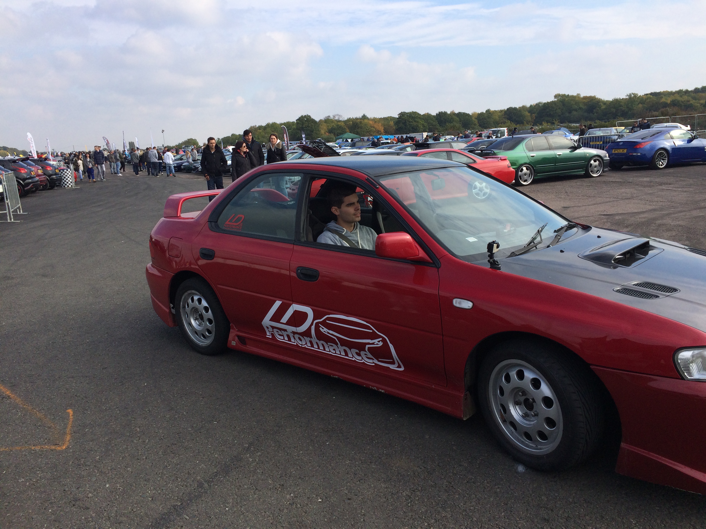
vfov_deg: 48.2
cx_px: 353
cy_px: 264
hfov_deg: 61.7
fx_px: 591
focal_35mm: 29
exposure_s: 1/1368
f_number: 2.2
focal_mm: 4.15
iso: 32
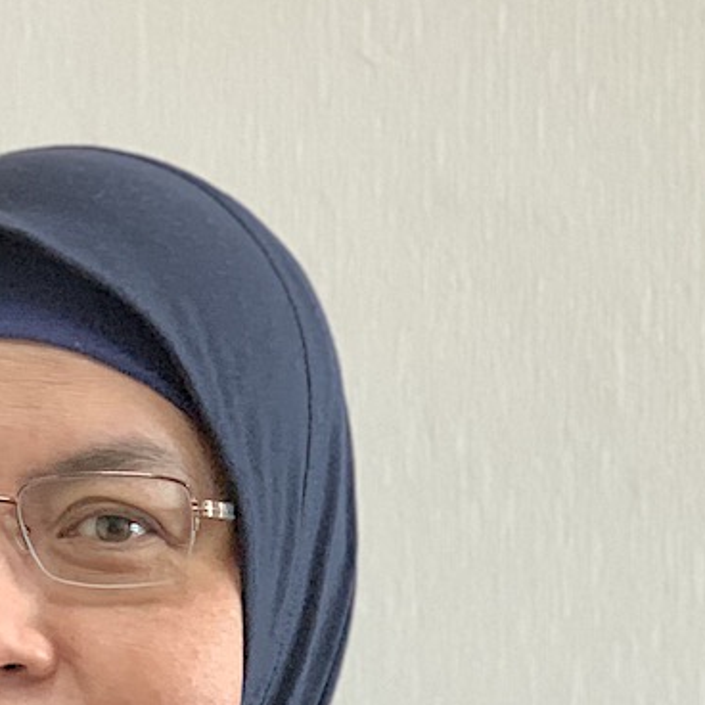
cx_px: -4
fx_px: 3687
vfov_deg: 10.7
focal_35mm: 160
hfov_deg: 10.8
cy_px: 906
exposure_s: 1/50
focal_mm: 6
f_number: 2.4
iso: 200
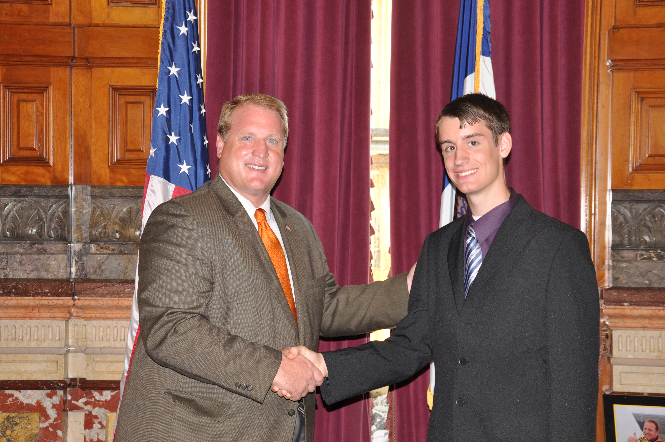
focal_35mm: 68
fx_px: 1245
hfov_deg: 29.9
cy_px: 221
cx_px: 332
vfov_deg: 20.1
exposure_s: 1/60
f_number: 4.8
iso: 640
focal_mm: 45
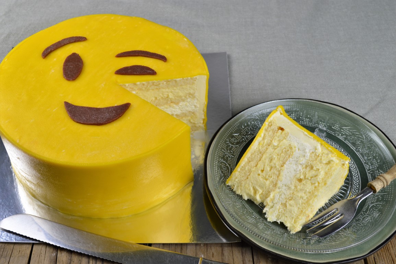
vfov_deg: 31.8
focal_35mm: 42
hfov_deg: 46.4
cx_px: 198
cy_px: 132
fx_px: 462
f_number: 8
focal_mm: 28
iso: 100
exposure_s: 1/10
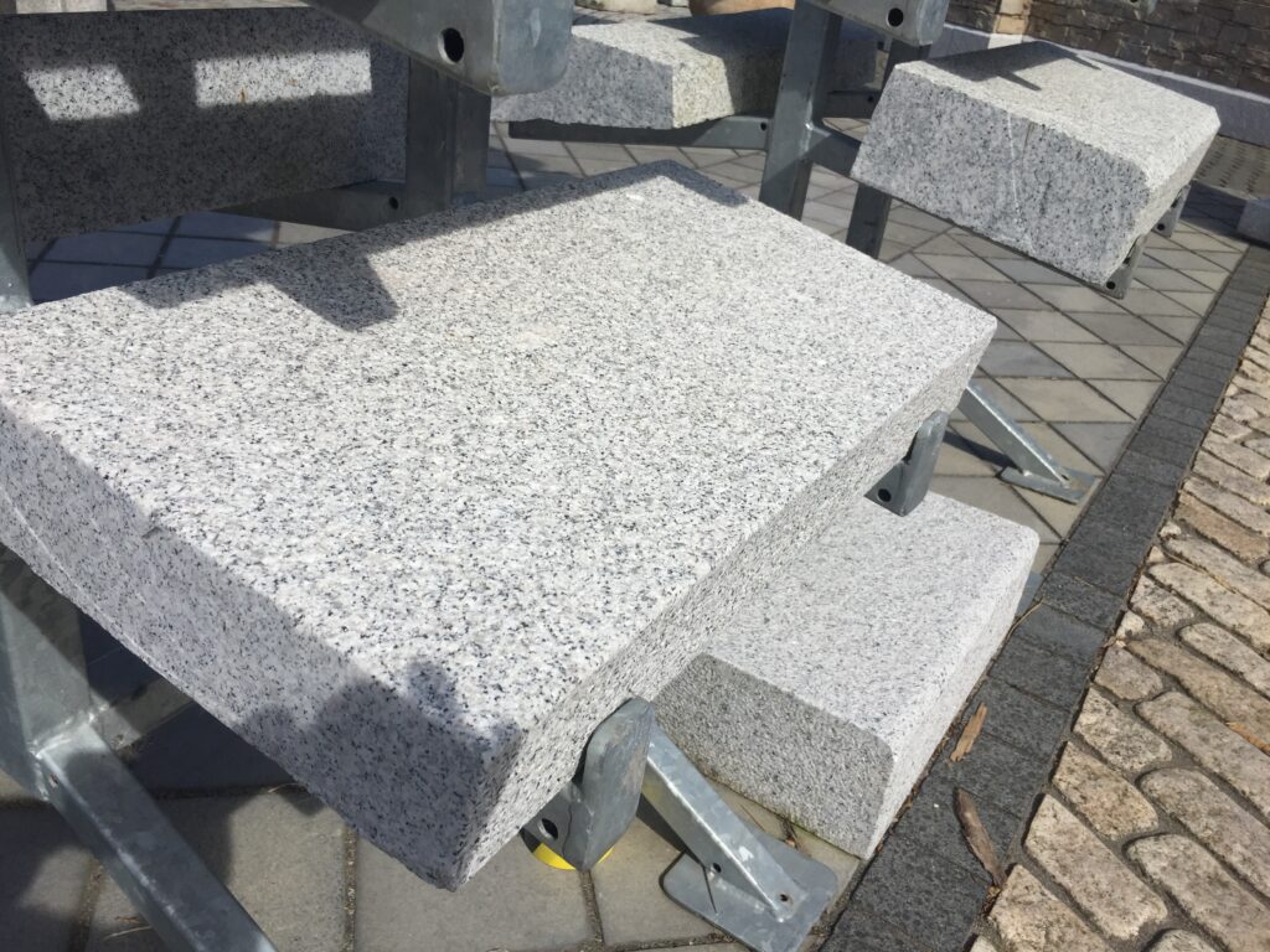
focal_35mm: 29
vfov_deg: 48.2
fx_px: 1064
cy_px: 476
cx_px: 635
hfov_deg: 61.7
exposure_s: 1/2825
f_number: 2.2
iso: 32
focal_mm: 4.15
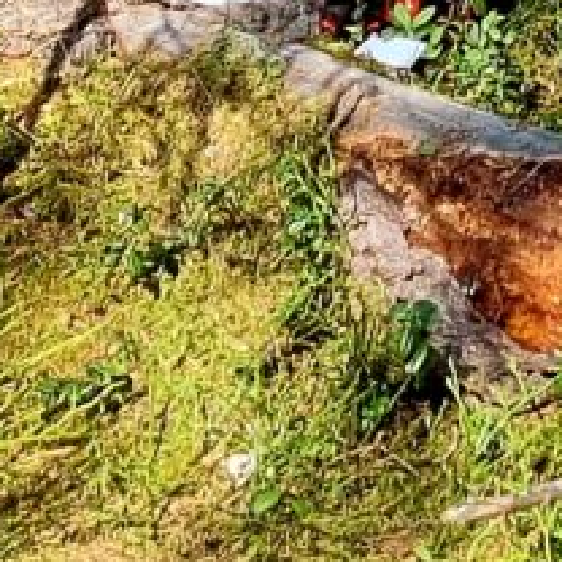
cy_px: -794
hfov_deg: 7.3
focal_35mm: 226
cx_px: 1286
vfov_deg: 7.3
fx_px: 4151
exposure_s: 1/476
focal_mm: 5.4
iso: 50
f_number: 1.8
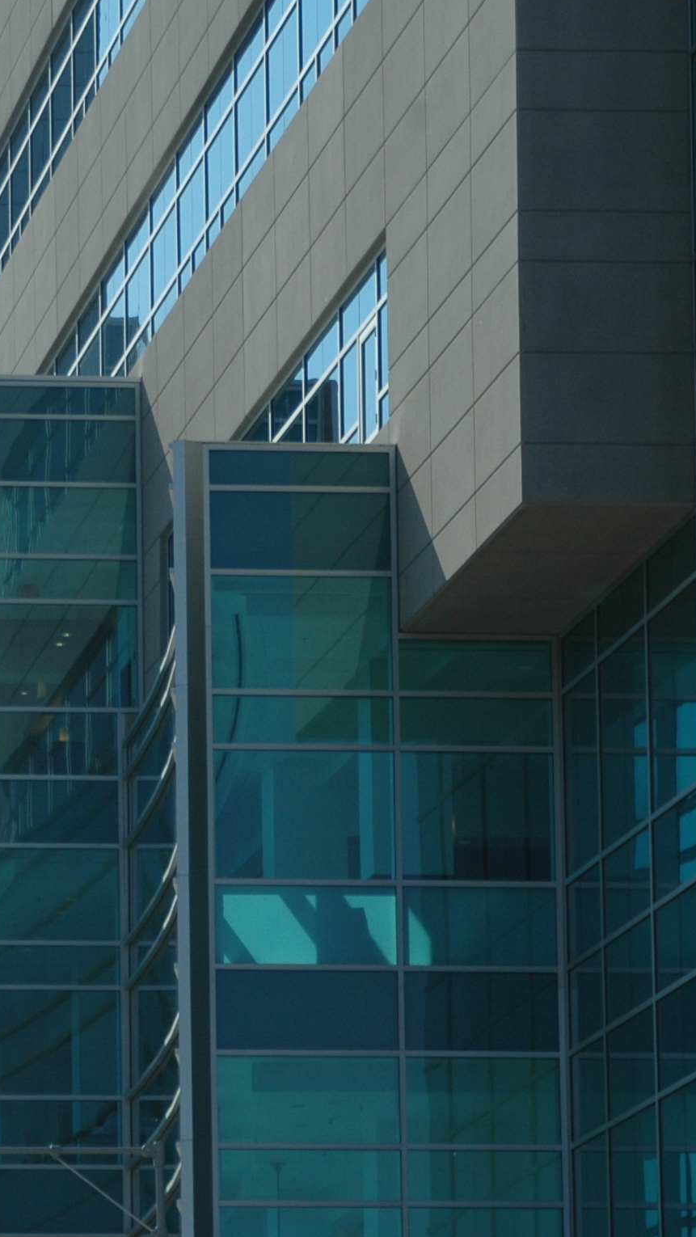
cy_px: 734
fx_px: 7084
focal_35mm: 216
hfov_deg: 5.6
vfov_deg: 10.0
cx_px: -34
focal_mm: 70
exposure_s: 1/640
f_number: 8
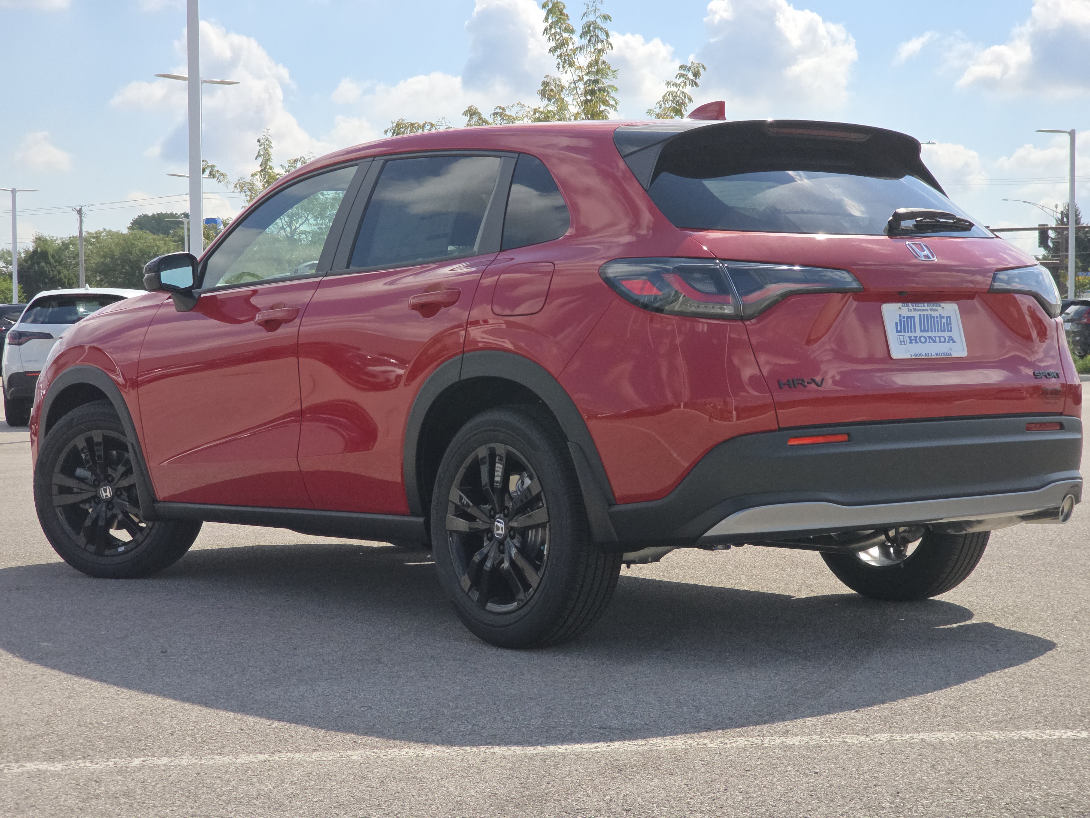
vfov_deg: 21.3
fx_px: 2173
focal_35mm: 69
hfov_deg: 28.2
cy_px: 409
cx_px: 545
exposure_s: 1/2843
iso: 50
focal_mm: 7.9
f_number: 2.4
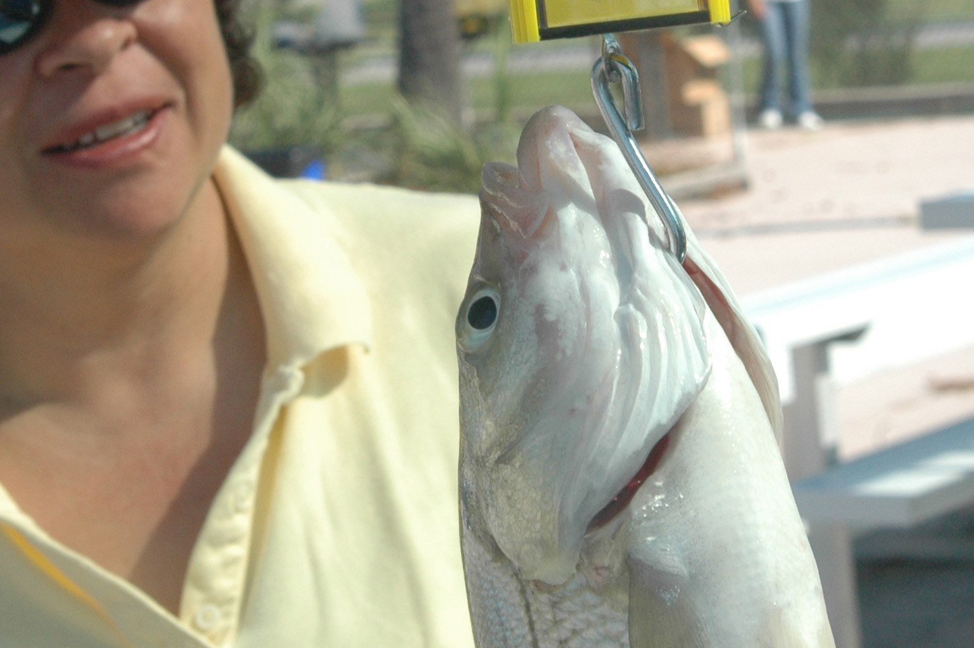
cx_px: 565
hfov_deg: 14.3
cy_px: 143
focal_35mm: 144
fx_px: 3892
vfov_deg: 9.5
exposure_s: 1/320
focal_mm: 46
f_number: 11
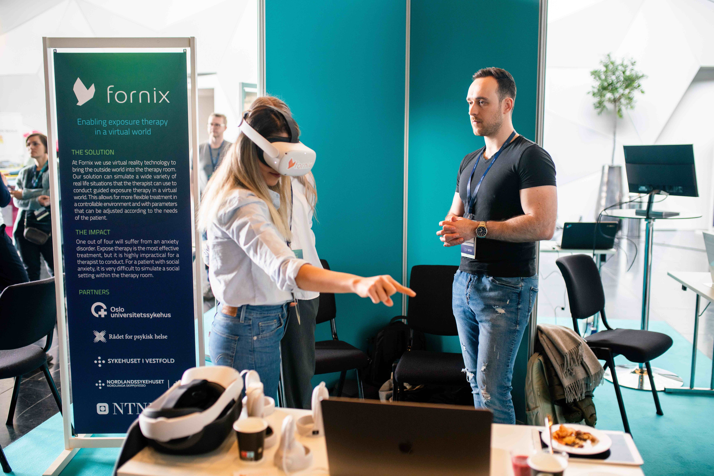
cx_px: 357
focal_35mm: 35
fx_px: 694
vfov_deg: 37.9
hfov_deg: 54.4
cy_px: 238
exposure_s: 1/160
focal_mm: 35
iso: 800
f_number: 2
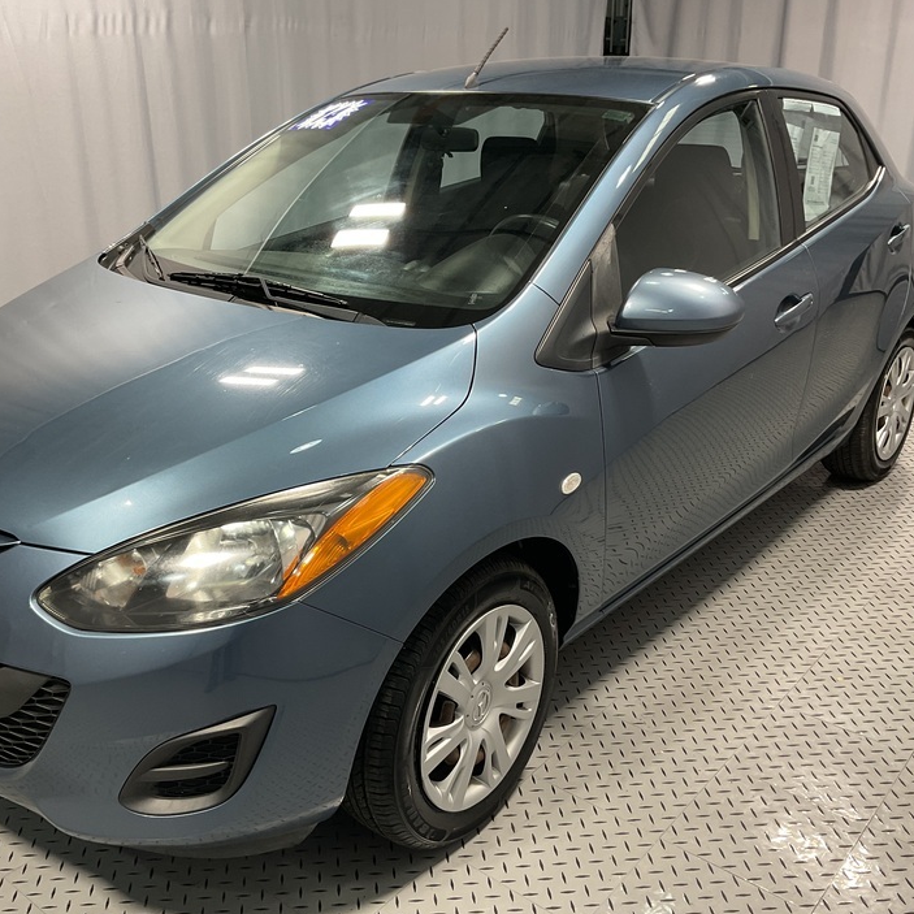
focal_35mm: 35
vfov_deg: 47.2
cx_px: 391
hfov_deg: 47.1
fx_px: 1046
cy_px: 452
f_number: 1.8
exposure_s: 1/60
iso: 32
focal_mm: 3
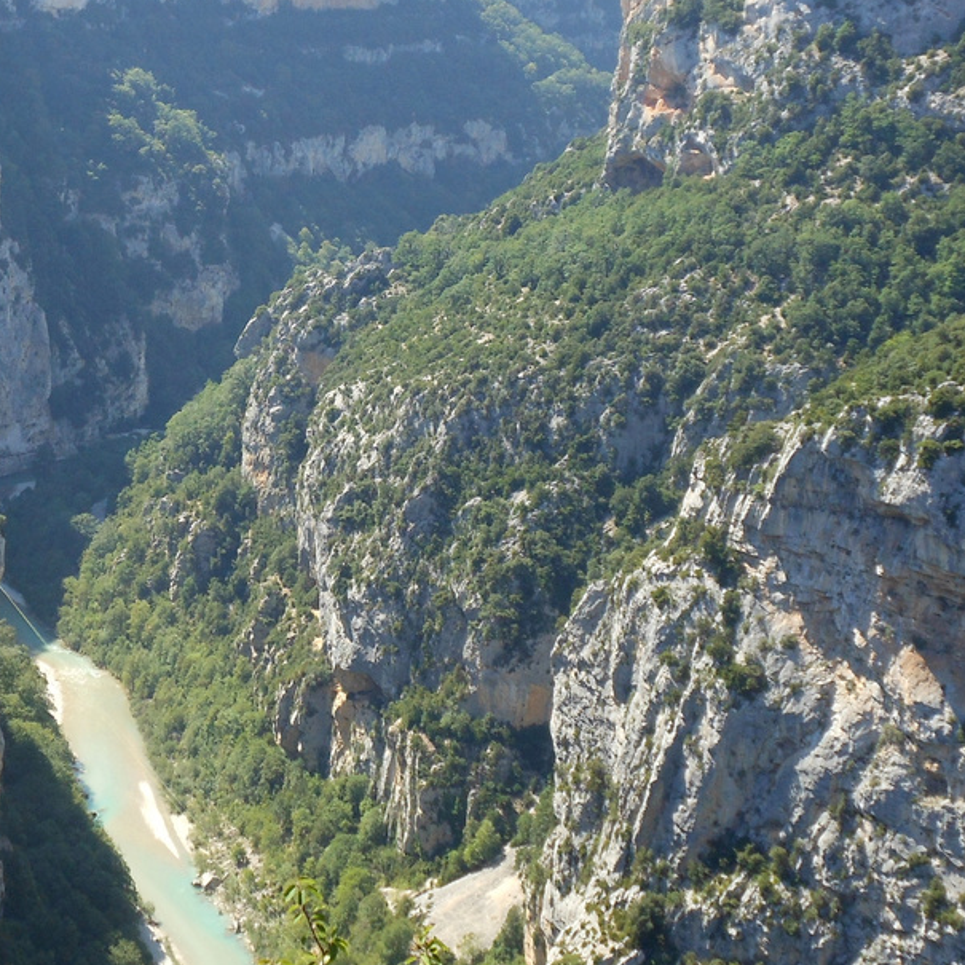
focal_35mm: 80
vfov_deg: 21.6
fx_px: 2523
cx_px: 206
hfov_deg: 21.4
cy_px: 317
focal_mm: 6.8
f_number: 3.6
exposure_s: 1/250
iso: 80
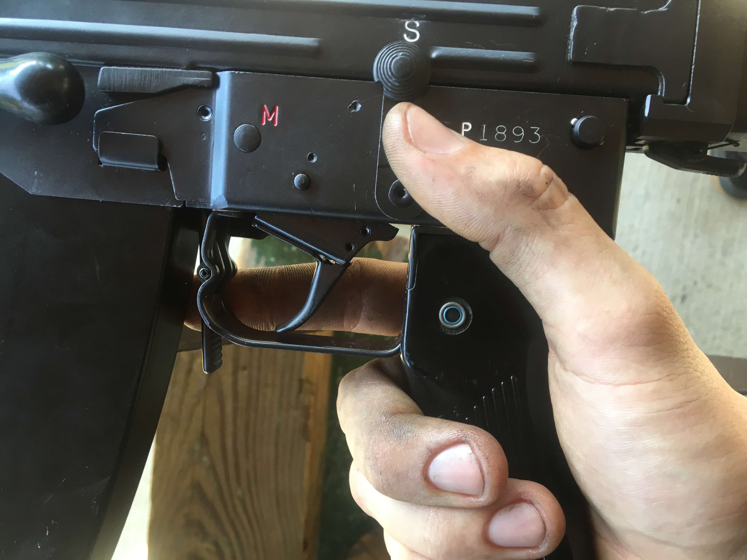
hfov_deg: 61.7
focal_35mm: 29
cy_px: 280
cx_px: 374
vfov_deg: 48.2
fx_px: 626
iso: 25
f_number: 2.2
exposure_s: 1/30
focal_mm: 4.15
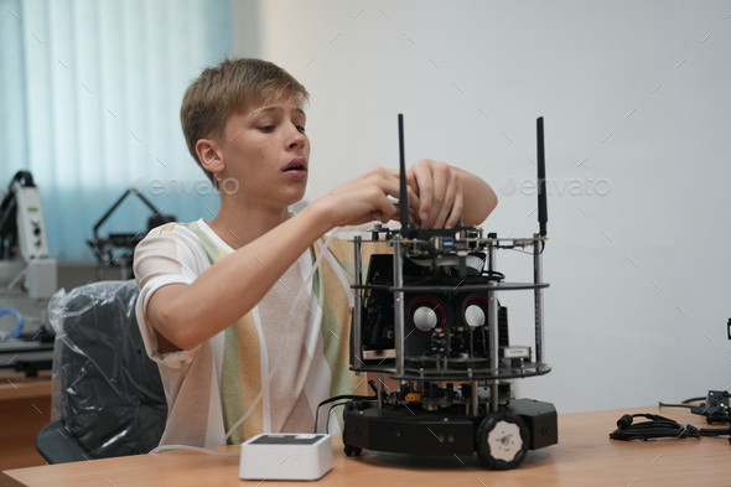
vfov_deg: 20.6
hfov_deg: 30.5
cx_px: 366
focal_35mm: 66
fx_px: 1340
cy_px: 244
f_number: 2.5
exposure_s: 1/193
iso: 400
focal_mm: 66
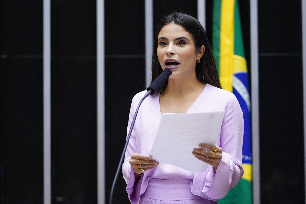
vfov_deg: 10.8
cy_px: 102
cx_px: 153
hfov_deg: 16.1
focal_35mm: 127
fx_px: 1079
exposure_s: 1/320
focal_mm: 85
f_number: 1.8
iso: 2000
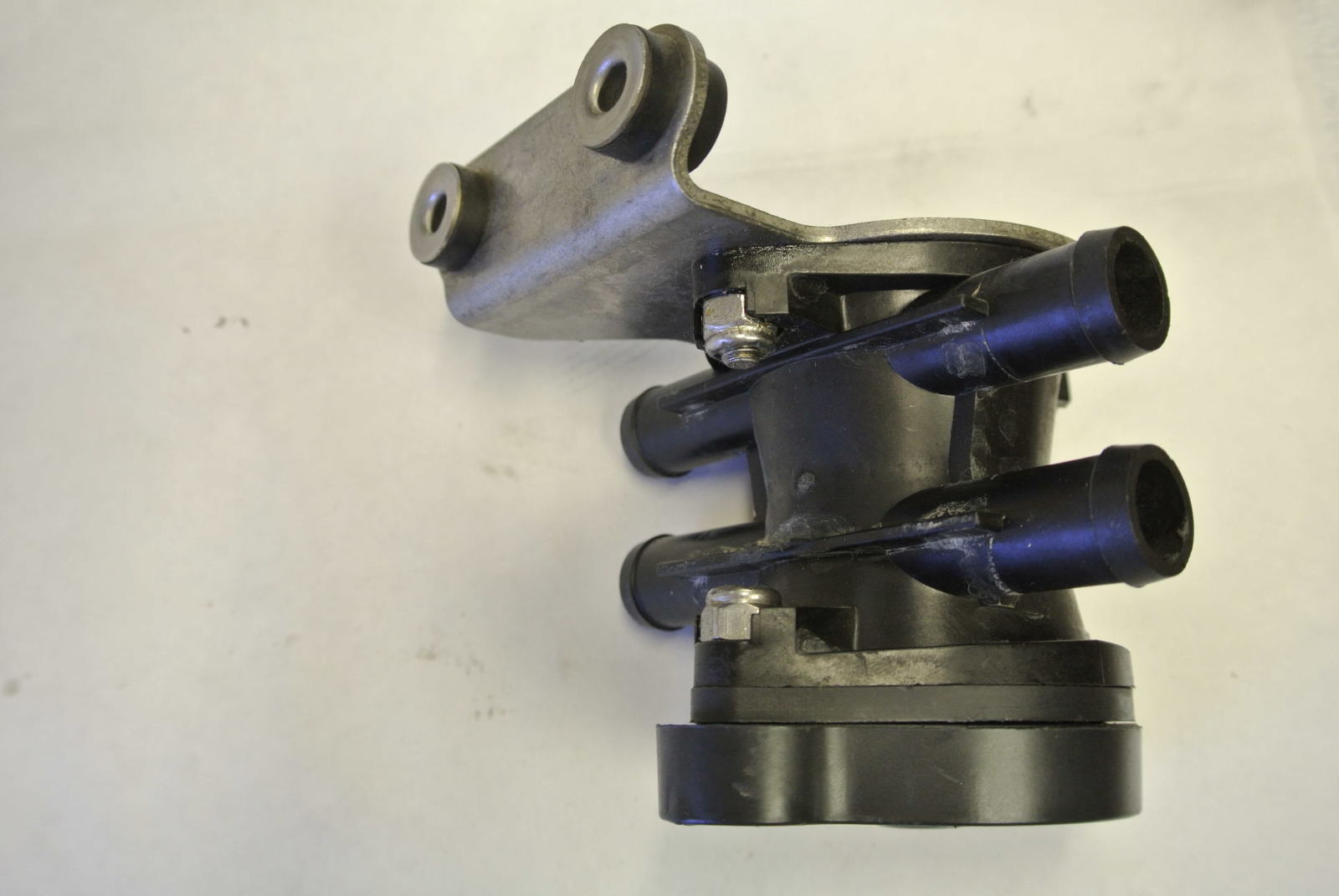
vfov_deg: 42.4
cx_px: 670
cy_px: 448
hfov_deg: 60.2
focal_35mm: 31
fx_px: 1154
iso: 400
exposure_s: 1/60
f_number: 3.8
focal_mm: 11.8
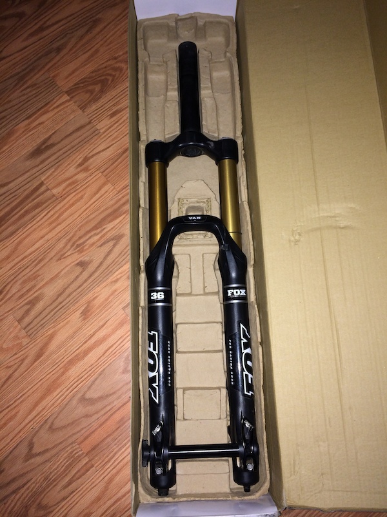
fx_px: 447
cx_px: 194
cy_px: 258
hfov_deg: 46.8
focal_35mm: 30
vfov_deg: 60.0
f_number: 2.2
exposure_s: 1/16
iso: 64
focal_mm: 4.12
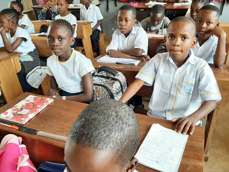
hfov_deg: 63.4
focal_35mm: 28
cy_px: 82
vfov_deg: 49.7
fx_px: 185
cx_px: 121
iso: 64
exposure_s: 1/50
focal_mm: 3.93
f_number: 1.7
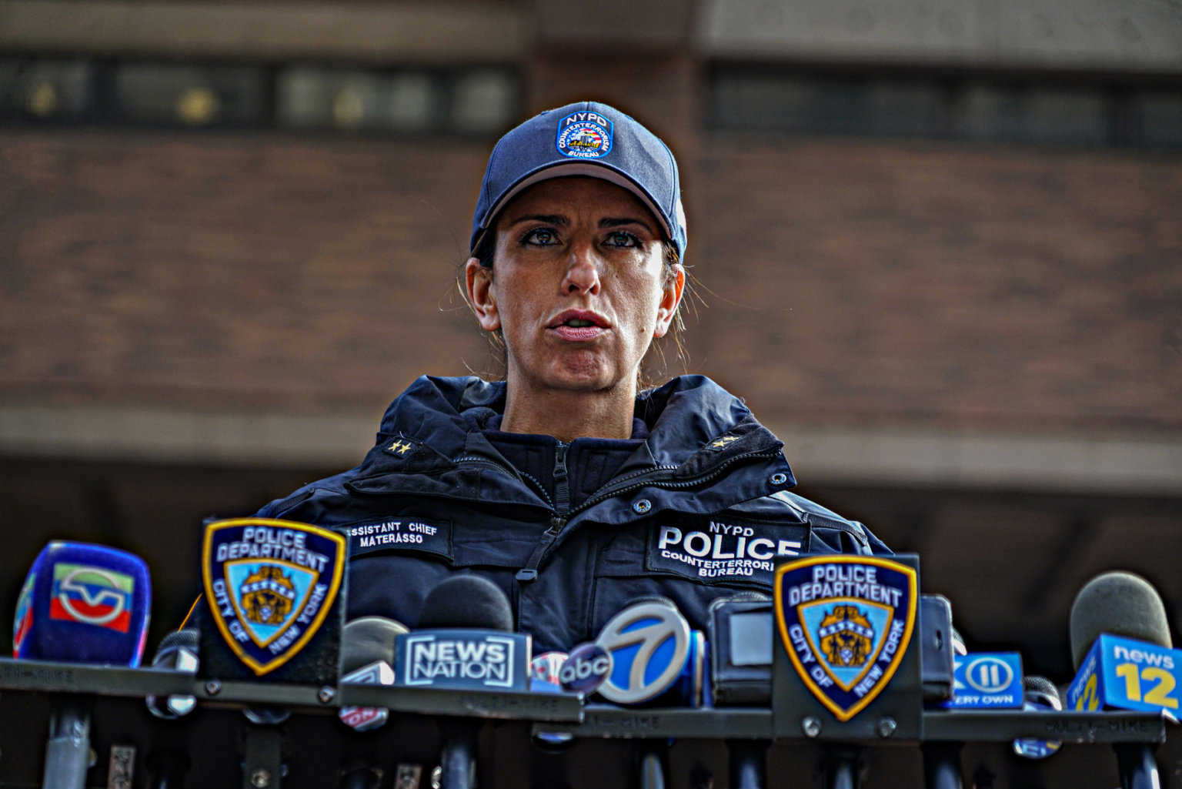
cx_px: 591
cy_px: 394
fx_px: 5846
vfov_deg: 7.7
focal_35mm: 178
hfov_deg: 11.5
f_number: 6.3
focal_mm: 178
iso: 320
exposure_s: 1/200
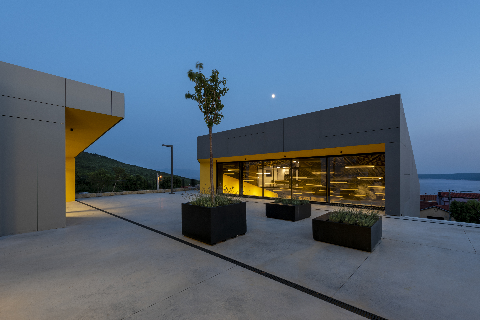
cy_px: 160
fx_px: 213
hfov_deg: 96.7
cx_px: 240
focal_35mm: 16
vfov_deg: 73.8
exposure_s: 3
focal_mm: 16
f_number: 16
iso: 100
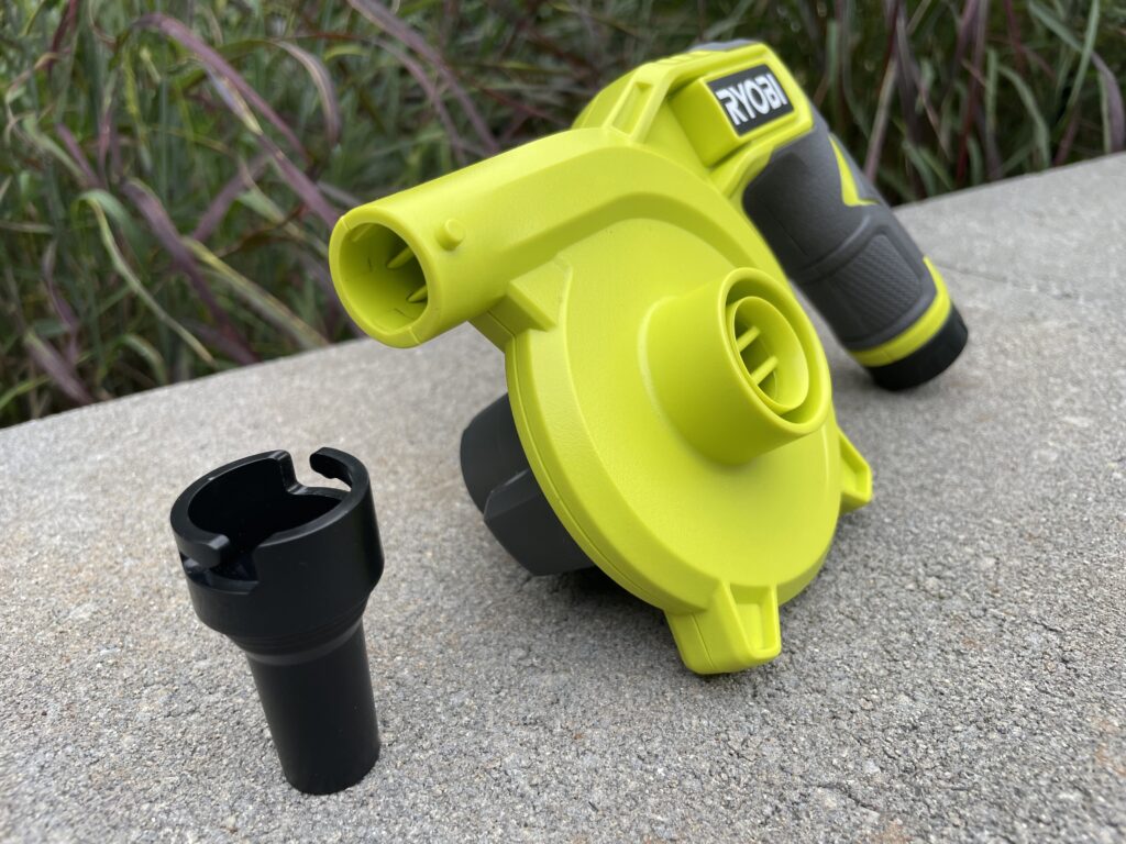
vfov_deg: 53.1
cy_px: 422
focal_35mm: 26
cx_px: 563
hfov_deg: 67.3
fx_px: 846
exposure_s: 1/403
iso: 32
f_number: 1.6
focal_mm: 4.2
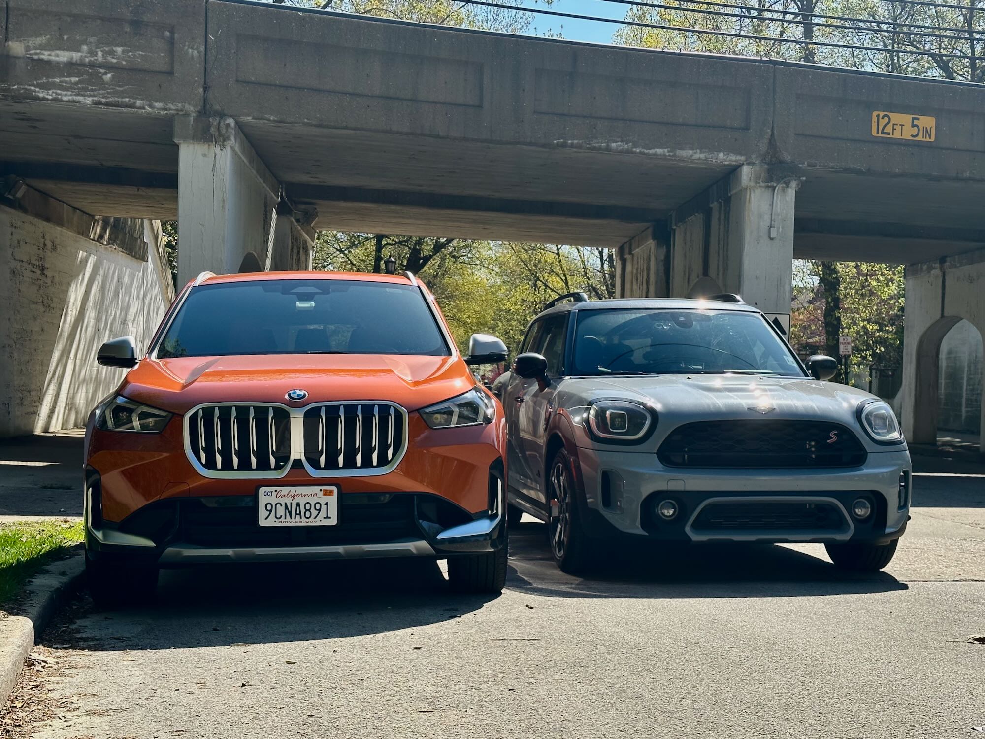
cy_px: 370
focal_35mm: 48
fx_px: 1366
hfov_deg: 39.7
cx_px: 492
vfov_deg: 30.3
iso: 64
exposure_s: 1/2597
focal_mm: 6.86
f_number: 1.78
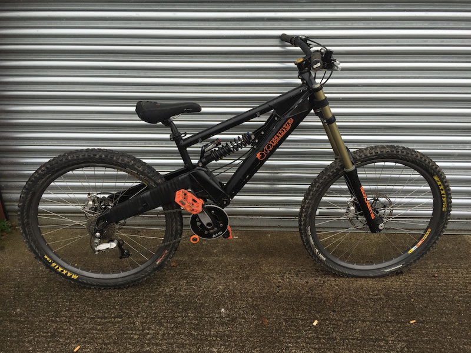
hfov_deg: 61.7
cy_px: 176
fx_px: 395
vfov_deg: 48.2
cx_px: 236
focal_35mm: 29
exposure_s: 1/193
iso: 32
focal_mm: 4.15
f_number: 2.2
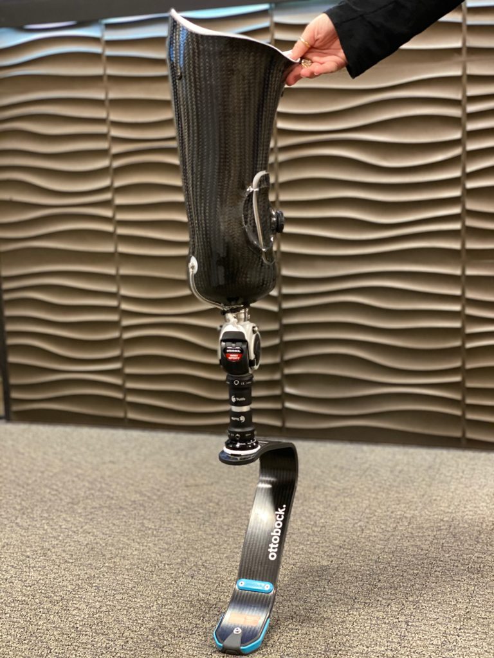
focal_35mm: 52
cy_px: 329
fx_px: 989
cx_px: 247
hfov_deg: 28.0
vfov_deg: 36.8
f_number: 2
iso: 500
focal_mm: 6
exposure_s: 1/24
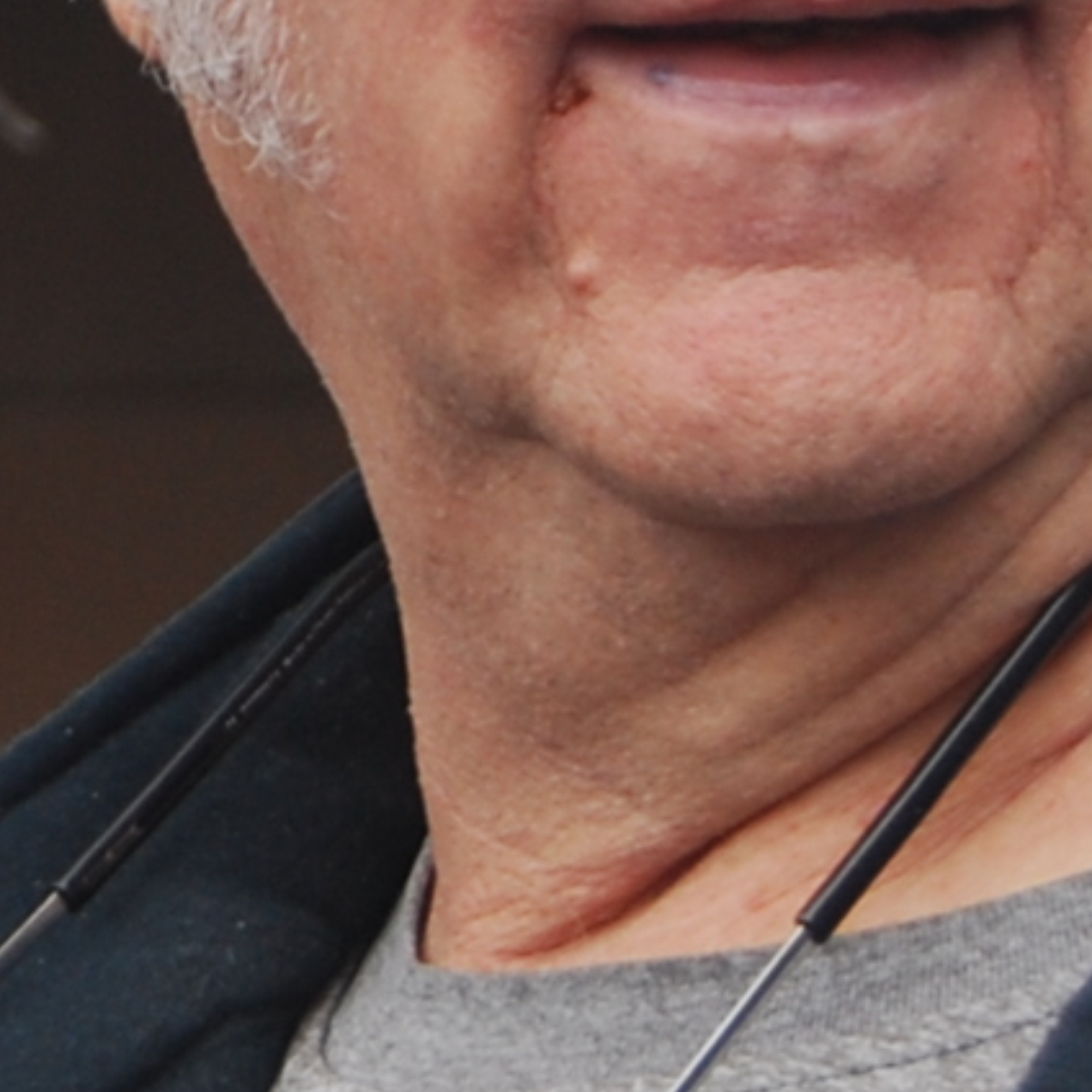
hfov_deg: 4.4
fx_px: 14023
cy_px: 185
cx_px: -816
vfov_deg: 4.5
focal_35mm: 393
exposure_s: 1/60
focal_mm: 45
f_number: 5.3
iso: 200
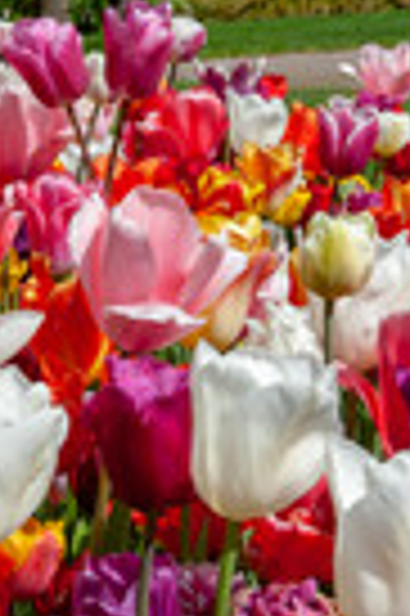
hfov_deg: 8.7
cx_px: -36
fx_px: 2689
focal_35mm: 157
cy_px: 261
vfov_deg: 13.1
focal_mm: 55
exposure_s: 1/125
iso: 200
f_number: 14
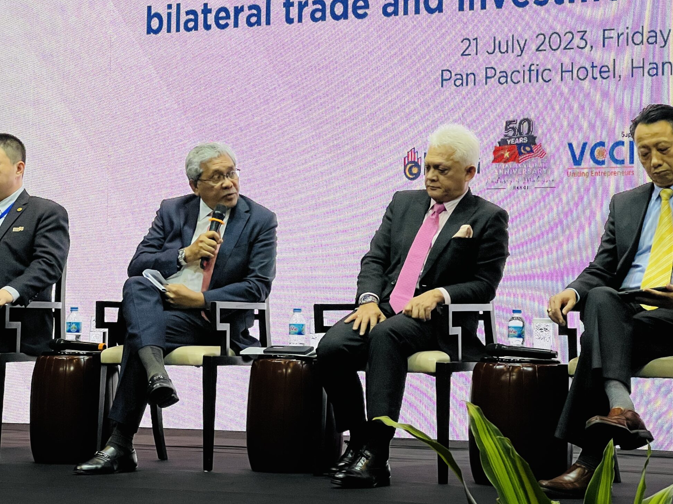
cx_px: 322
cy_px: 182
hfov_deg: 19.3
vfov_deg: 14.5
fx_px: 1983
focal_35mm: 102
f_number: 2.8
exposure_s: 1/120
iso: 160
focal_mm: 9
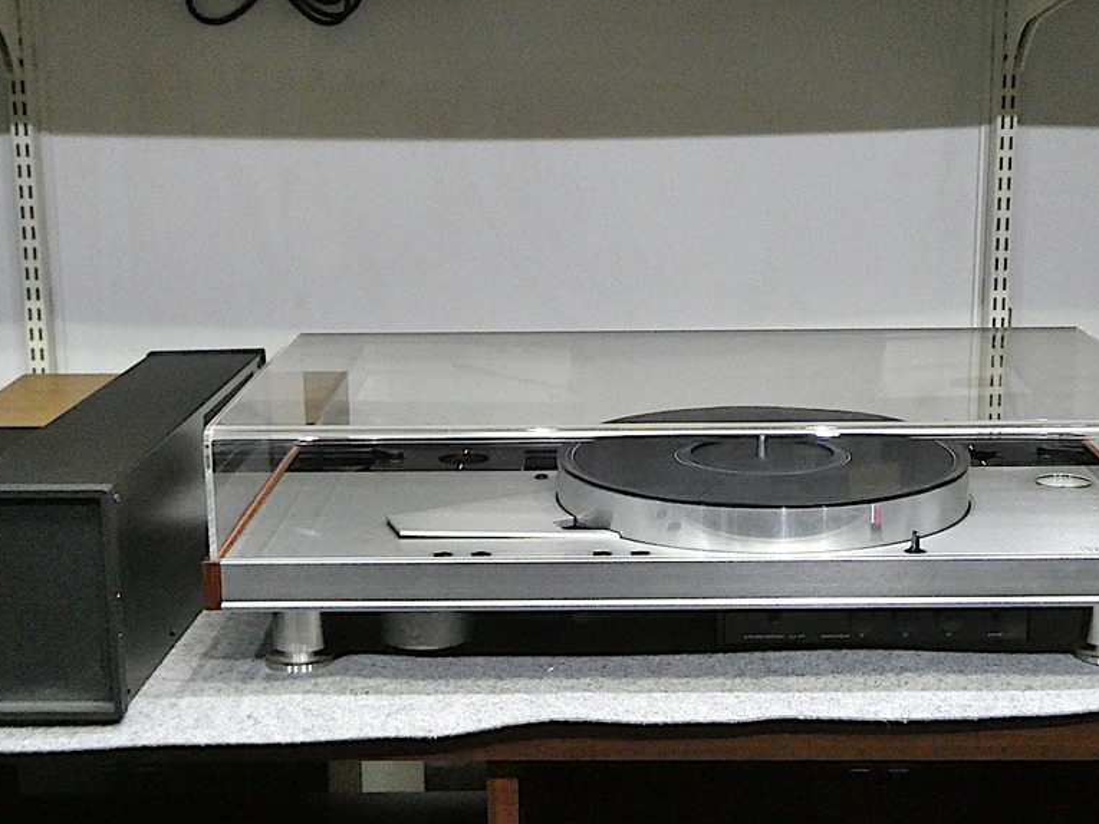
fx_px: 1873
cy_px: 471
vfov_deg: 24.8
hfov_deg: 32.7
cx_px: 588
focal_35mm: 59
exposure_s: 1/80
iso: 800
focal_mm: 8.4
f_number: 4
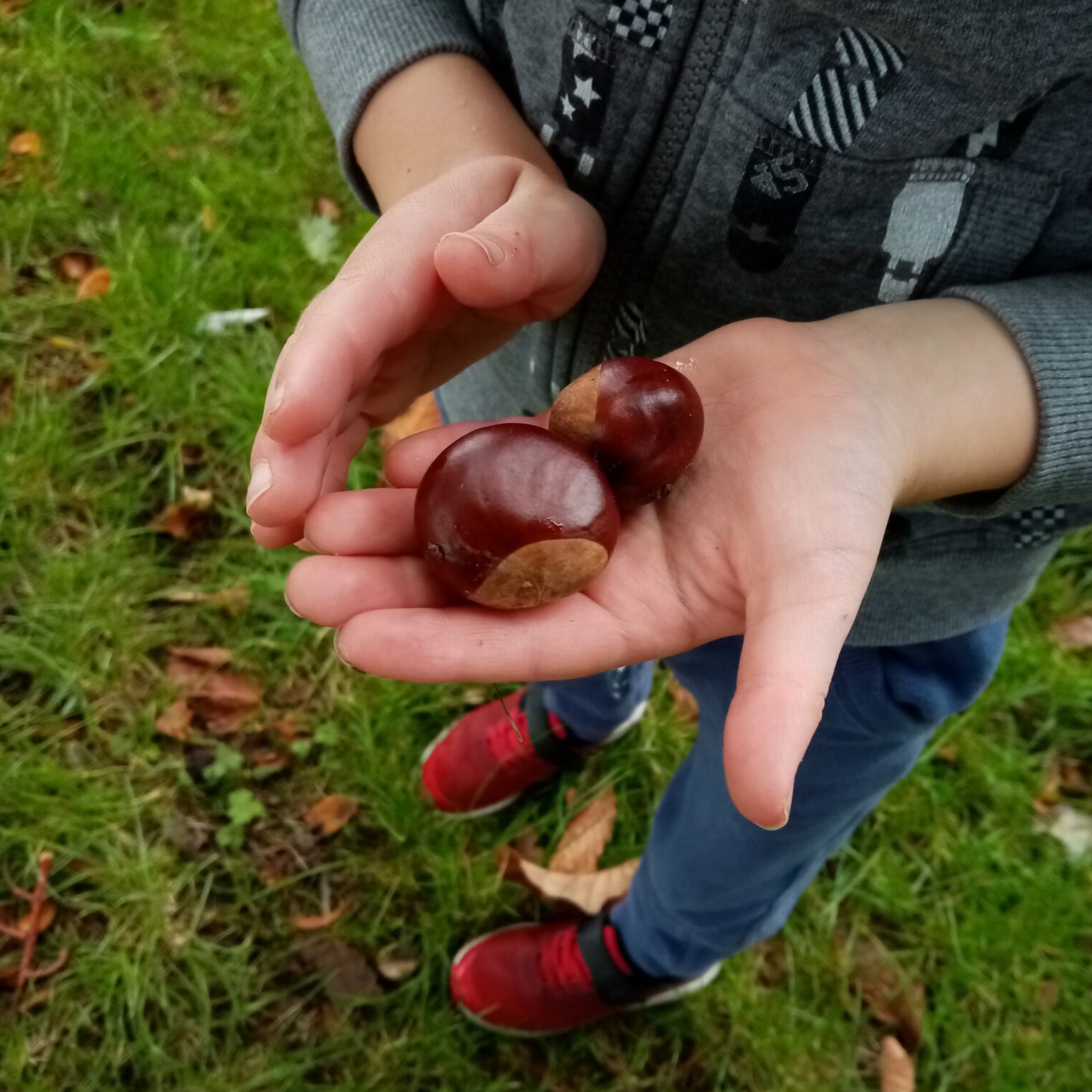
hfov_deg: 52.5
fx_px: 1106
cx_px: 597
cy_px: 542
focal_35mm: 31
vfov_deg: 52.5
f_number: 1.8
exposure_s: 1/100
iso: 173
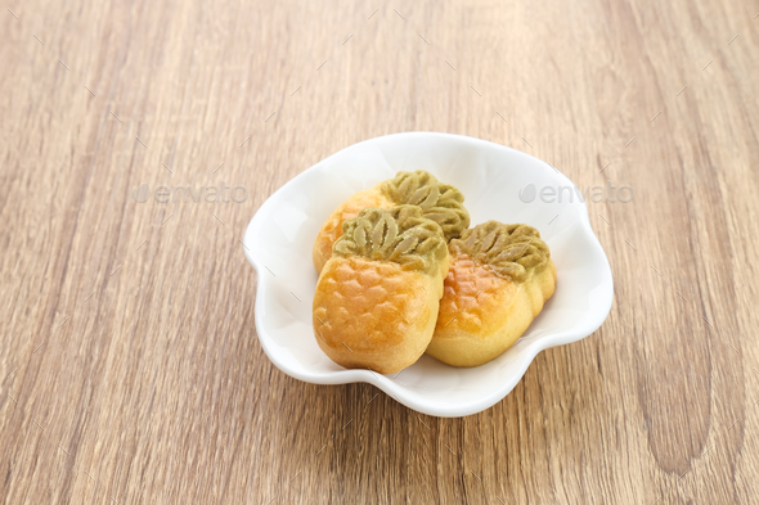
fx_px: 1117
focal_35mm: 53
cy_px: 252
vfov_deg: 25.5
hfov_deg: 37.5
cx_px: 380
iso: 200
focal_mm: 35
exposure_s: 1/125
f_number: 10
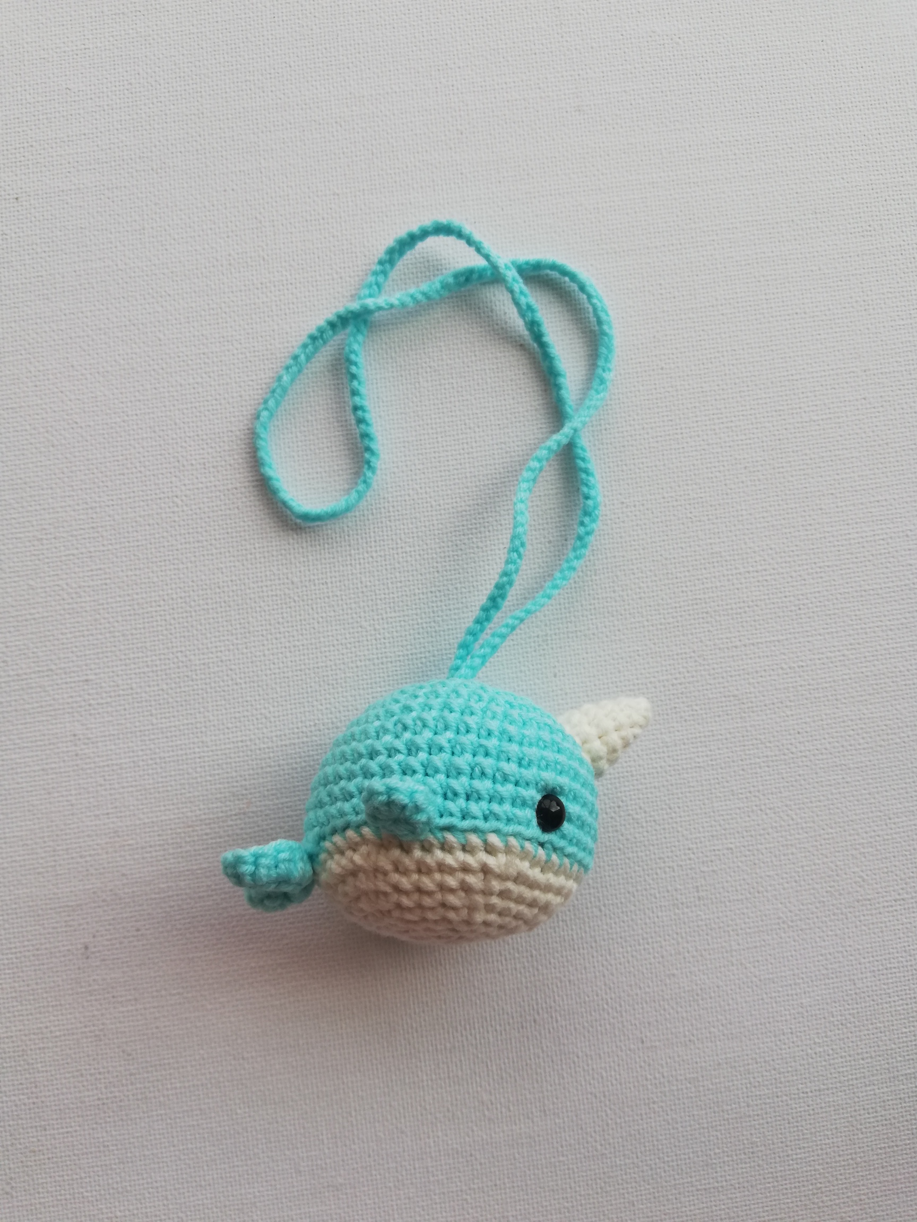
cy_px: 611
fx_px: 954
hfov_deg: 51.4
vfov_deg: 65.3
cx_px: 458
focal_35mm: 27
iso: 50
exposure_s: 1/324
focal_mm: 3.81
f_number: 2.2
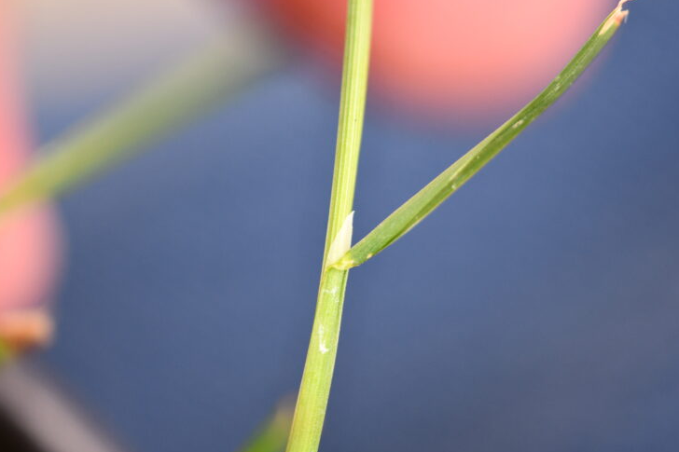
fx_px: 2527
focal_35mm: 134
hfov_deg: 15.3
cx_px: 353
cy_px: 220
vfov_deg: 10.2
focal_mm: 85
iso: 800
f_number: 4.5
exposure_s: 1/320
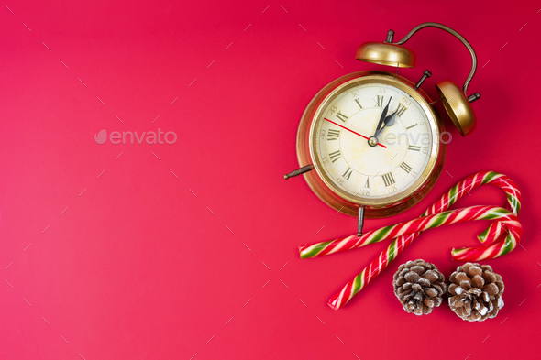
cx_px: 270
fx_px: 901
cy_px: 180
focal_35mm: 60
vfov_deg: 22.6
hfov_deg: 33.4
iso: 100
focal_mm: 60
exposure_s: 1/125
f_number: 9
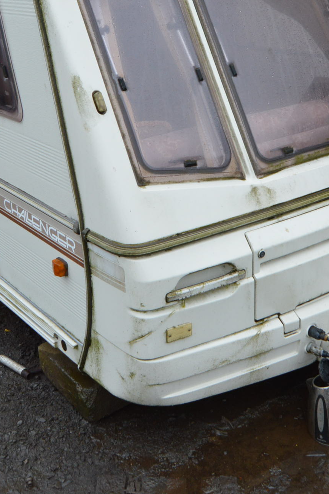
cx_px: 220
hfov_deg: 29.5
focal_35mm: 45
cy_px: 133
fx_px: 619
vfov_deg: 42.3
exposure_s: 1/125
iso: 360
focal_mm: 13
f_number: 5.6
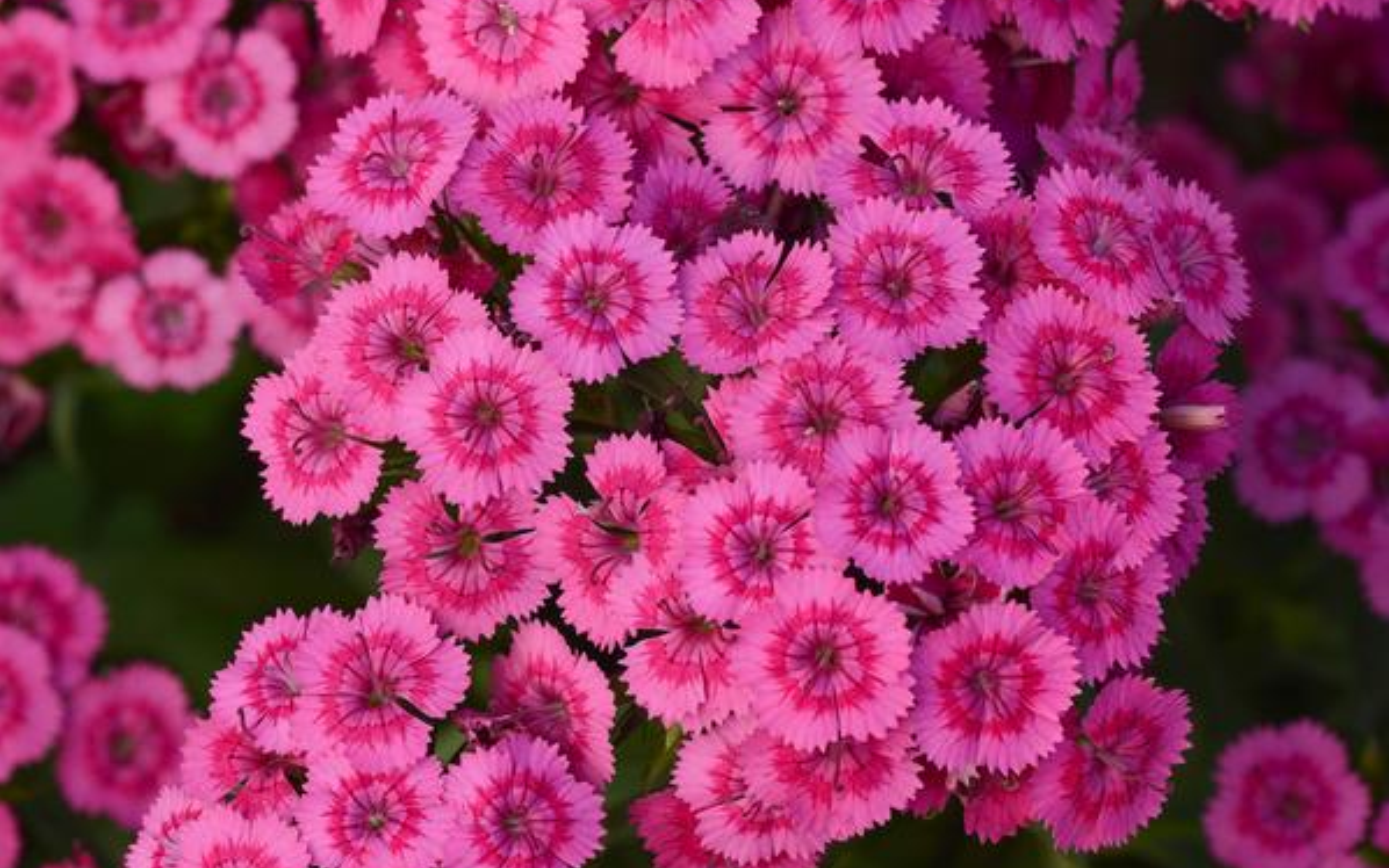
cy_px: 191
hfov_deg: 13.0
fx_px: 6096
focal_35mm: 161
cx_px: 694
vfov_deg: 8.1
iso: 200
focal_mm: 105
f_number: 11
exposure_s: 1/60
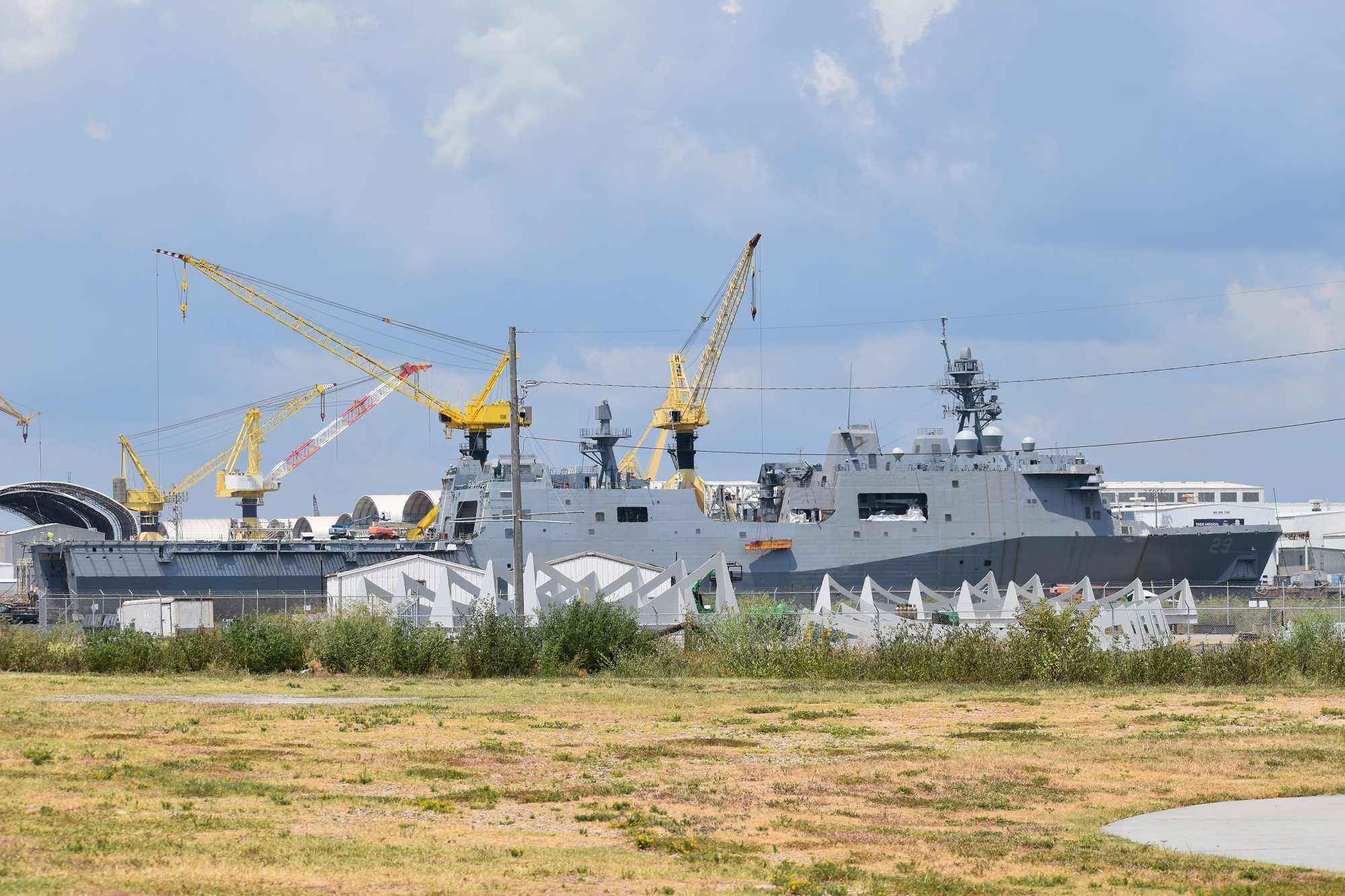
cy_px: 448
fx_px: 3922
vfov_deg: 13.0
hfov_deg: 19.5
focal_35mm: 105
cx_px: 672
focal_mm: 70
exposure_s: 1/500
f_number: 8
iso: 100
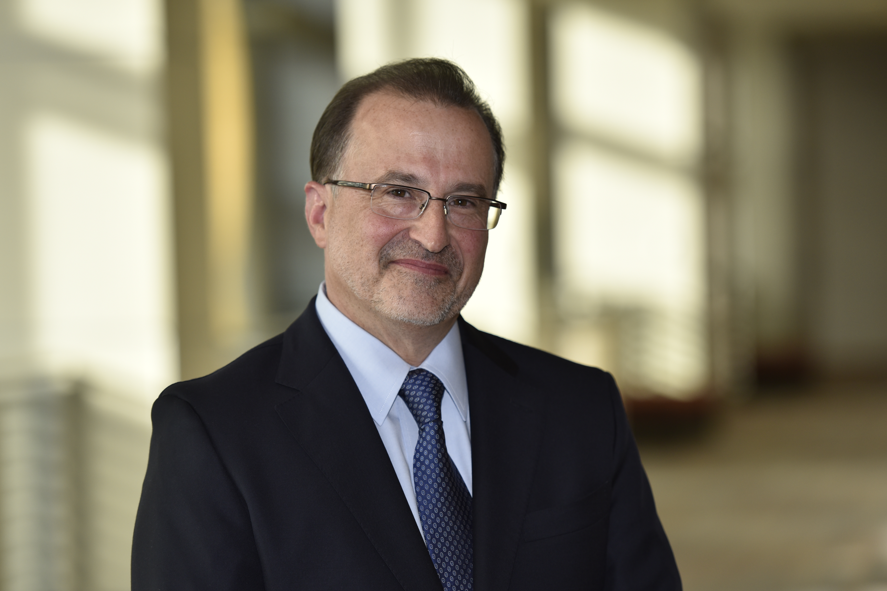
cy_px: 322
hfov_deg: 13.7
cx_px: 466
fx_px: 3695
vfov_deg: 9.1
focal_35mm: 150
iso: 400
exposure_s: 1/640
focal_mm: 135
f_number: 2.8
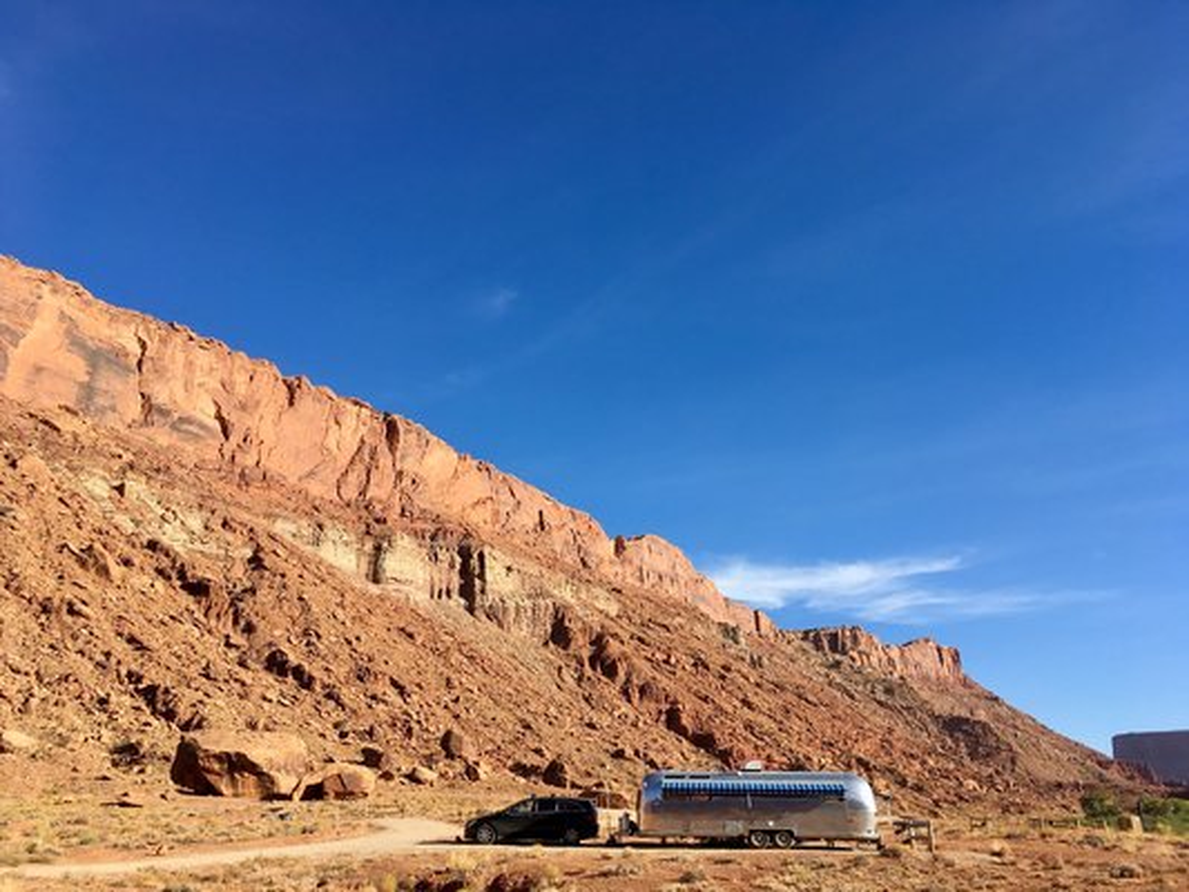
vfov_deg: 48.2
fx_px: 996
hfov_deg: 61.6
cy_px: 446
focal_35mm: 29
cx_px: 594
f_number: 2.2
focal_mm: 4.15
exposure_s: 1/1131
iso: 25
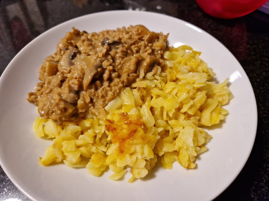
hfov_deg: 73.9
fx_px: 179
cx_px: 134
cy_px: 100
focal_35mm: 23
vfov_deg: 58.9
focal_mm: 5.4
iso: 320
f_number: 1.8
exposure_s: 1/100
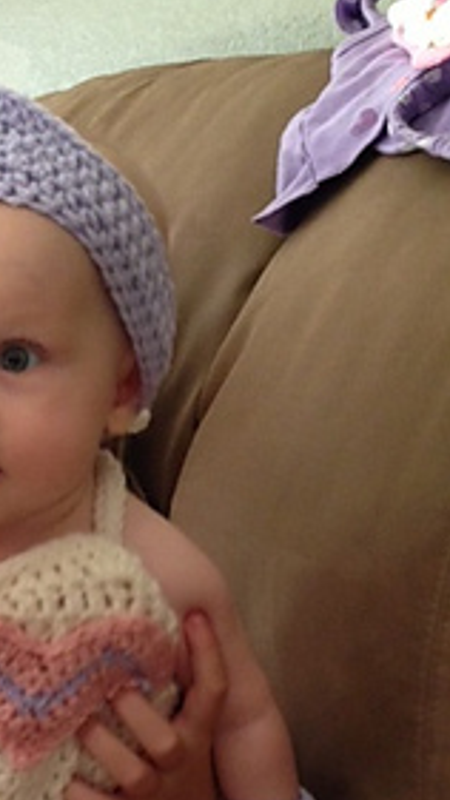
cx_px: -78
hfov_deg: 18.0
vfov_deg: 31.7
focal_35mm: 64
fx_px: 1358
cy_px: 675
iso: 200
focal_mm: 4.13
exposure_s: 1/20
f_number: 2.4
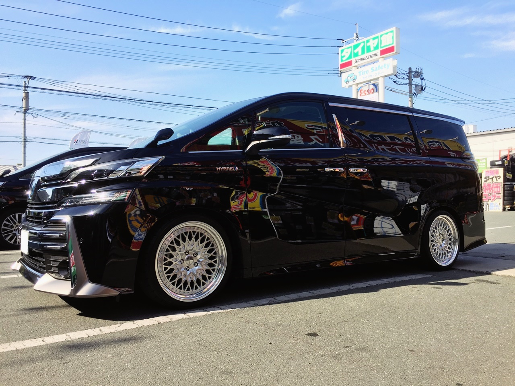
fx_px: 431
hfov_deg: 61.7
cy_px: 193
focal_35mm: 29
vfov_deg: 48.2
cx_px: 258
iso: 32
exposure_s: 1/1014
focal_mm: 4.15
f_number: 2.2
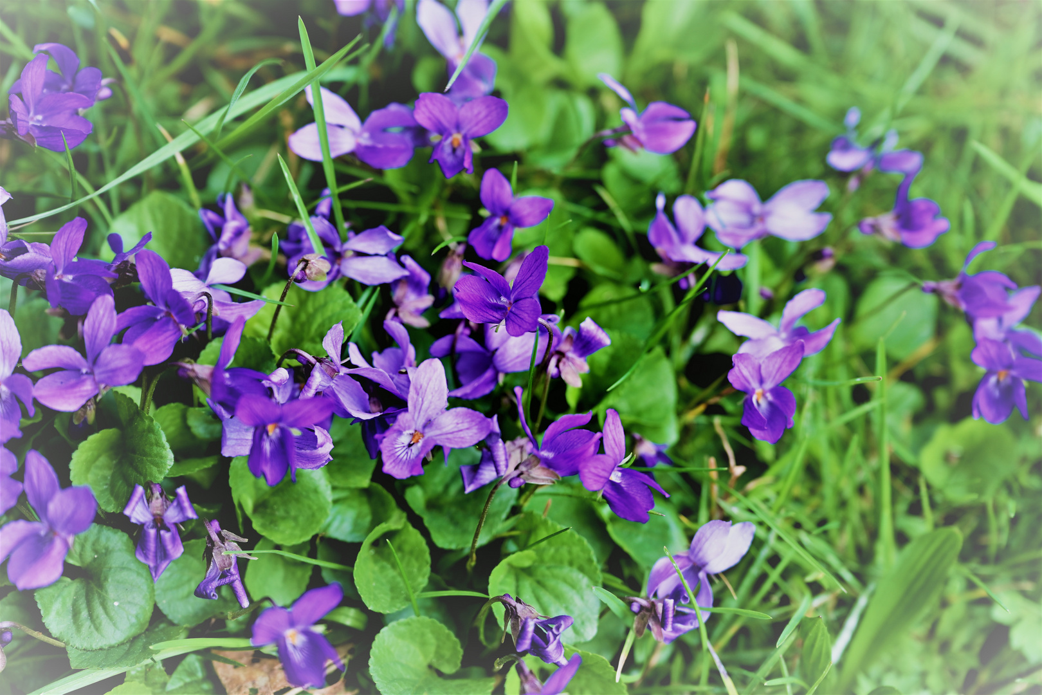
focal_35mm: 70
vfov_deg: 19.5
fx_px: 2026
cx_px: 521
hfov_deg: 28.8
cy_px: 348
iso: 200
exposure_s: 1/320
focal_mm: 70
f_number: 4.5
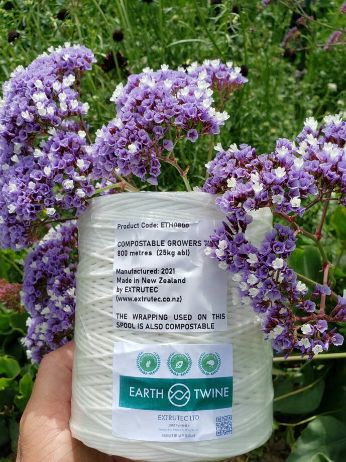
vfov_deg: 61.5
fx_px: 386
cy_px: 257
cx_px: 189
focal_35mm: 29
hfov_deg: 48.2
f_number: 2.4
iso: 50
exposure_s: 1/1445
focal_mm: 4.3
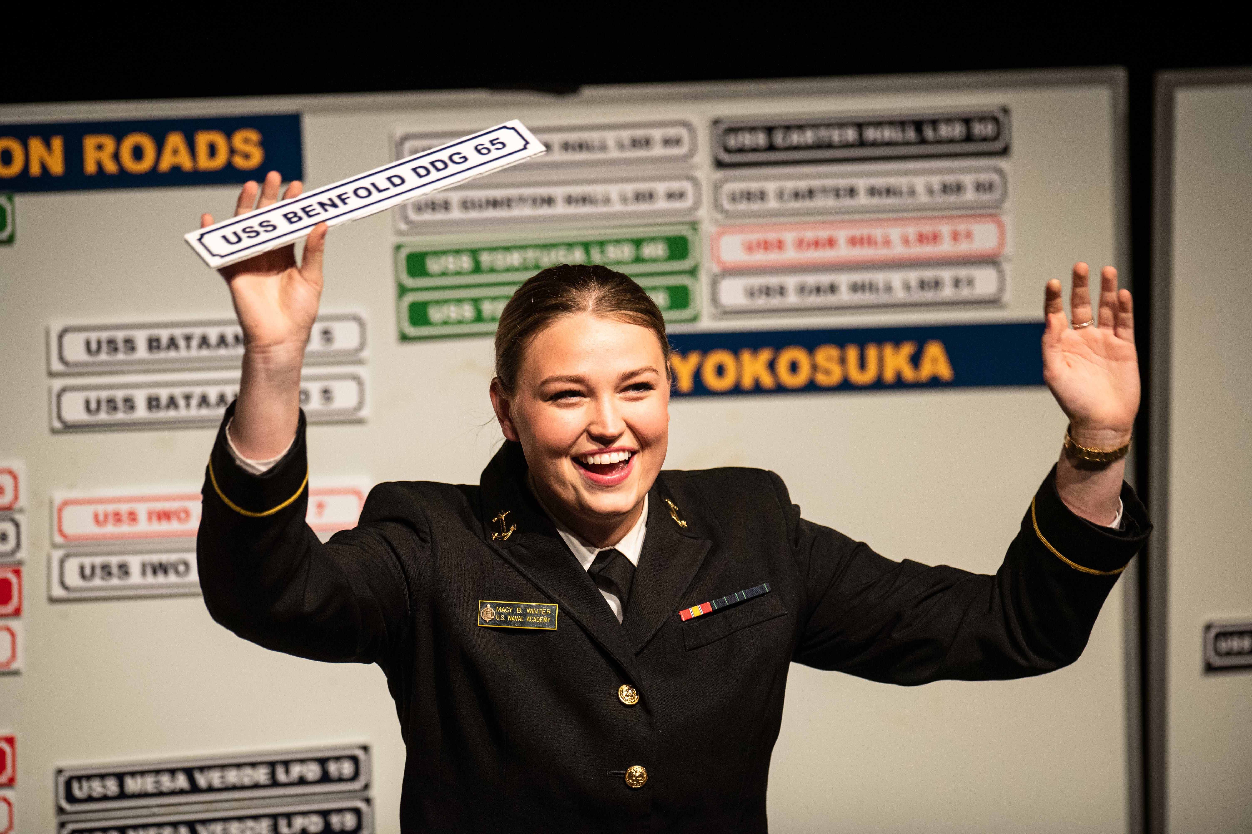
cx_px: 626
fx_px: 10432
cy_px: 417
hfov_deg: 6.9
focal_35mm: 300
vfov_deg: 4.6
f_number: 2.8
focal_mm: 300
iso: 2000
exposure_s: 1/800
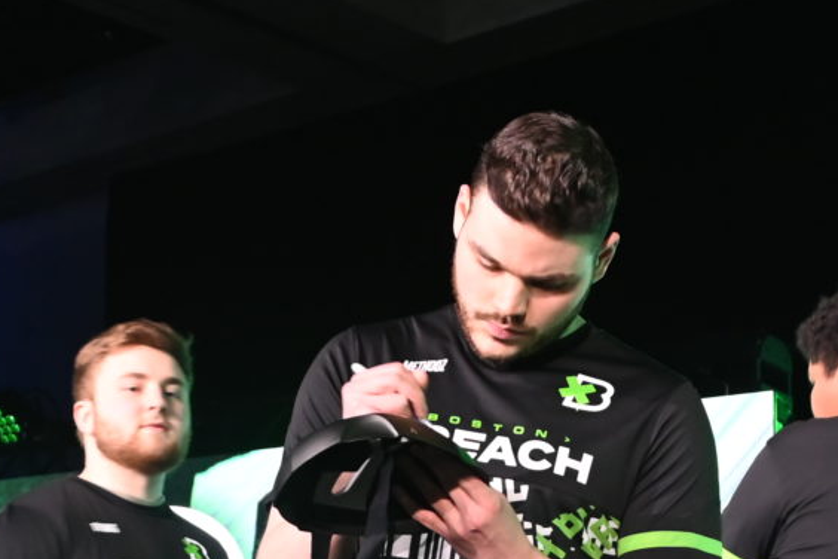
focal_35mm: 98
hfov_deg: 20.8
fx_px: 2281
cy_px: 636
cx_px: 481
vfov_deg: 13.6
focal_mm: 24
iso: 1400
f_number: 3.8
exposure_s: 1/40
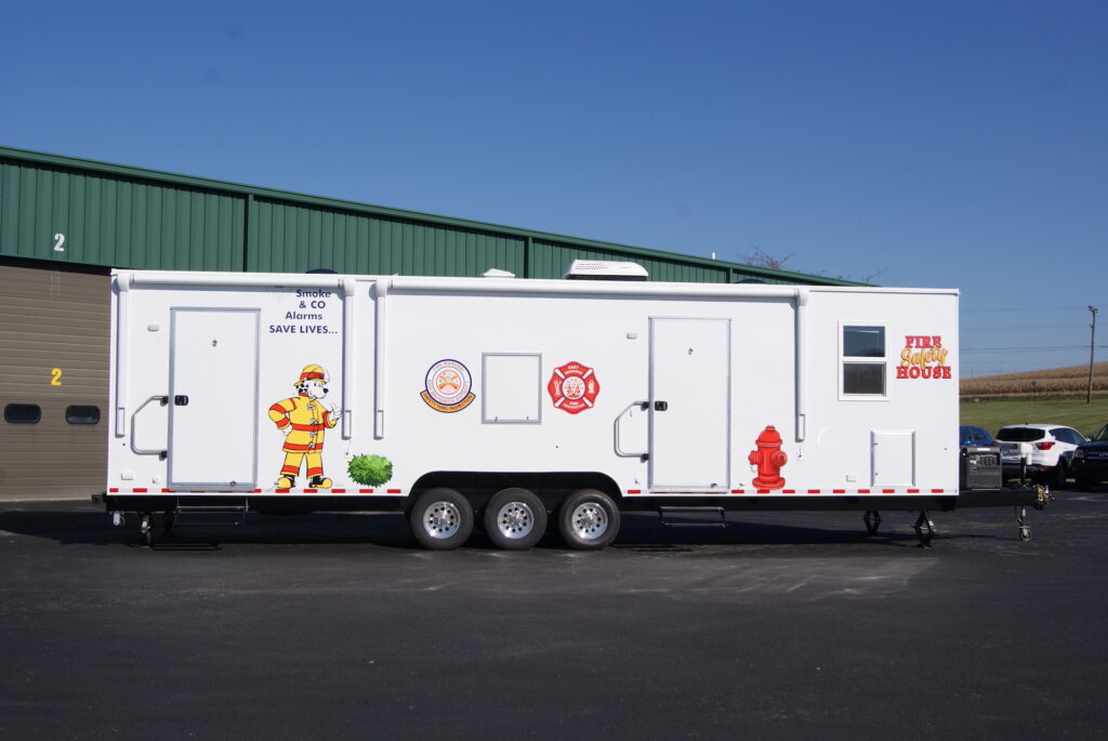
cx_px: 554
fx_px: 1294
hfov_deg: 46.4
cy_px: 370
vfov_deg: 32.0
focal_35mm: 42
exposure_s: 1/320
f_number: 11
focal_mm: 28
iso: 100
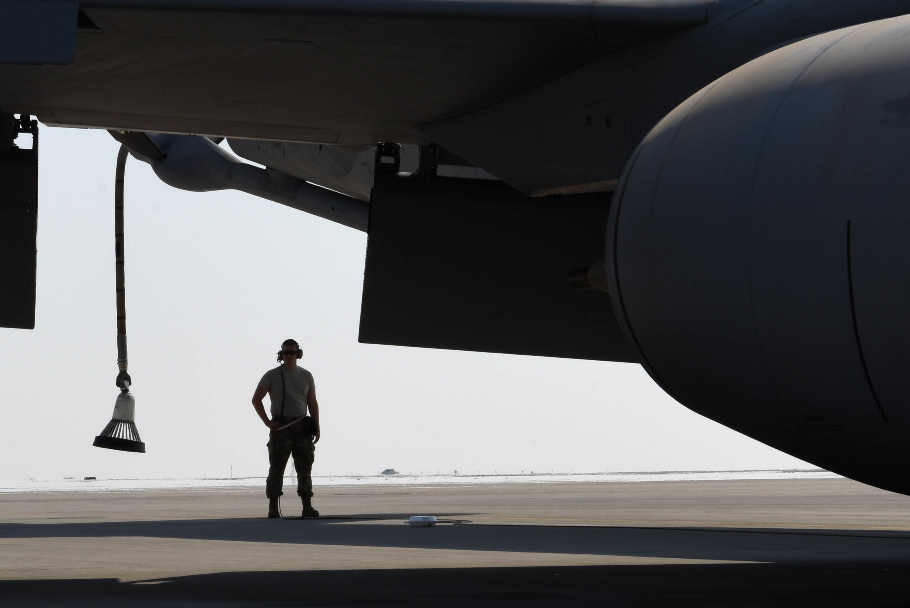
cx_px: 391
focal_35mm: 159
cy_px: 408
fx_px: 4020
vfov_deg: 8.6
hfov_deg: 12.9
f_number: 22
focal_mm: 65
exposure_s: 1/320
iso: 320
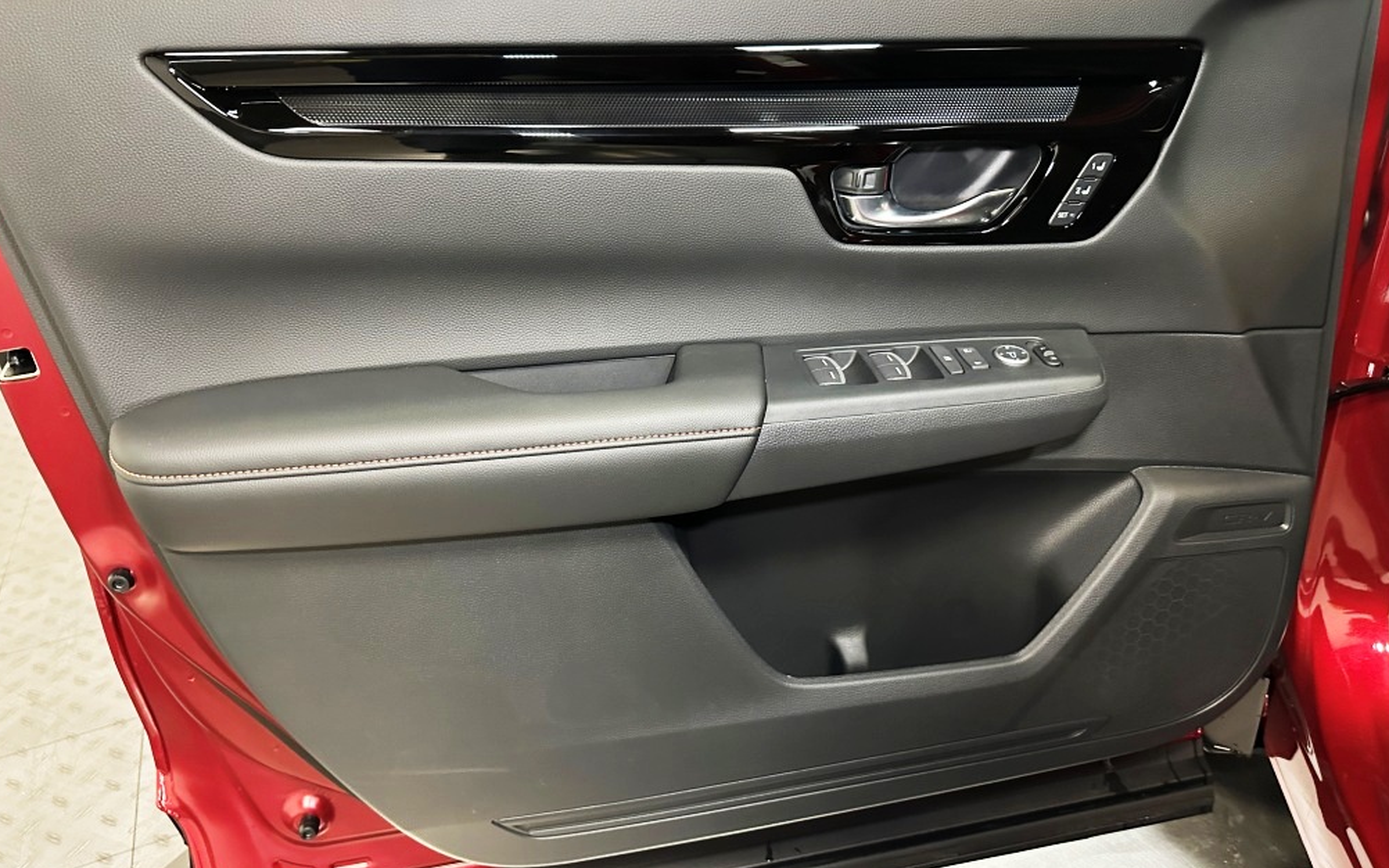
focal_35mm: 26
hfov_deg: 70.4
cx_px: 694
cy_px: 374
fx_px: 984
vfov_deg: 47.5
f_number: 1.78
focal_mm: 6.86
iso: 800
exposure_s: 1/30
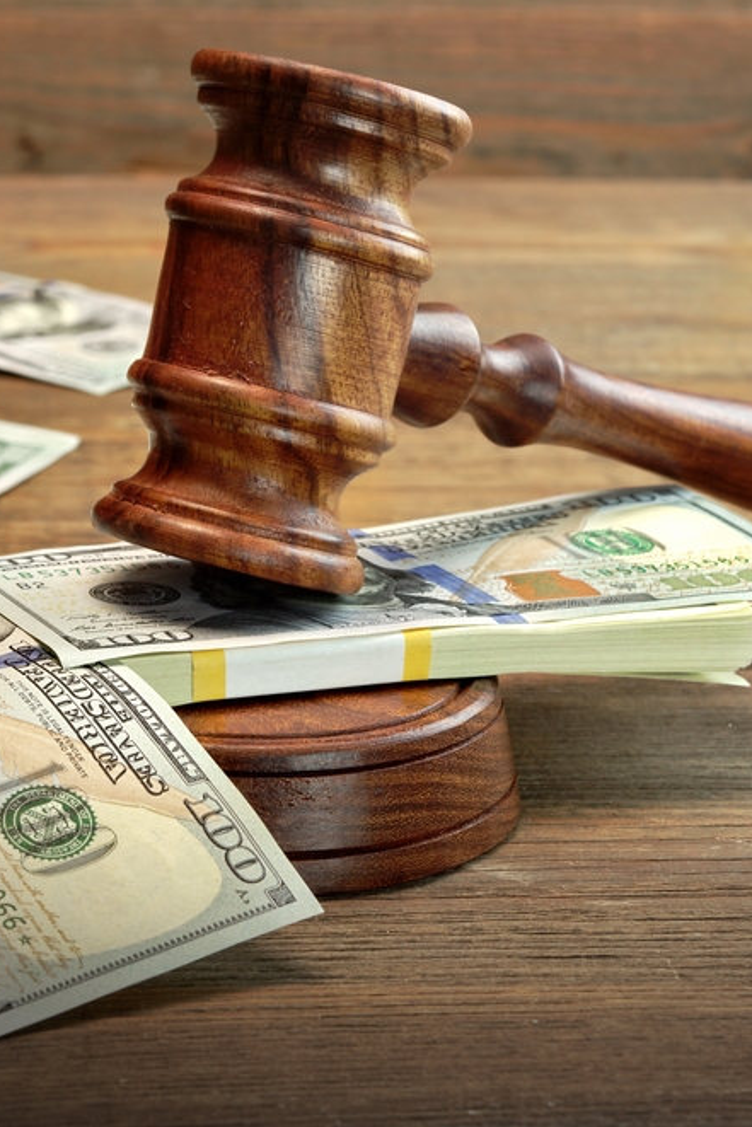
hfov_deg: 10.9
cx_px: 121
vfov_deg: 16.4
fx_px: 3907
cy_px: 565
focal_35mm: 125
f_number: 10
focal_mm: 55
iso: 50
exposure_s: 1/2.5
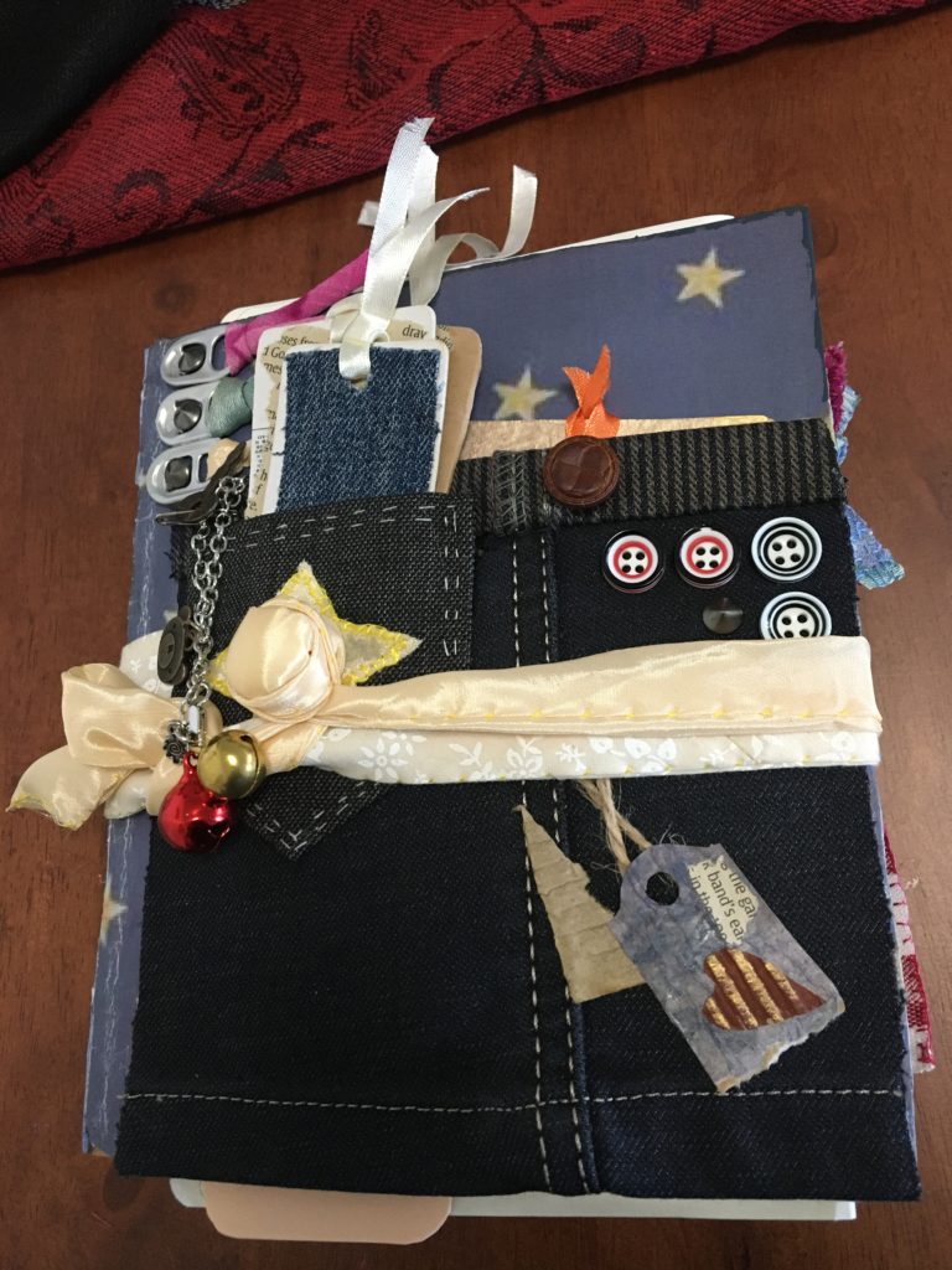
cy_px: 635
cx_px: 476
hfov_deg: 48.2
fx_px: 1063
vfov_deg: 61.7
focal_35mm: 29
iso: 200
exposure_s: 1/17
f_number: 2.2
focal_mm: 4.15
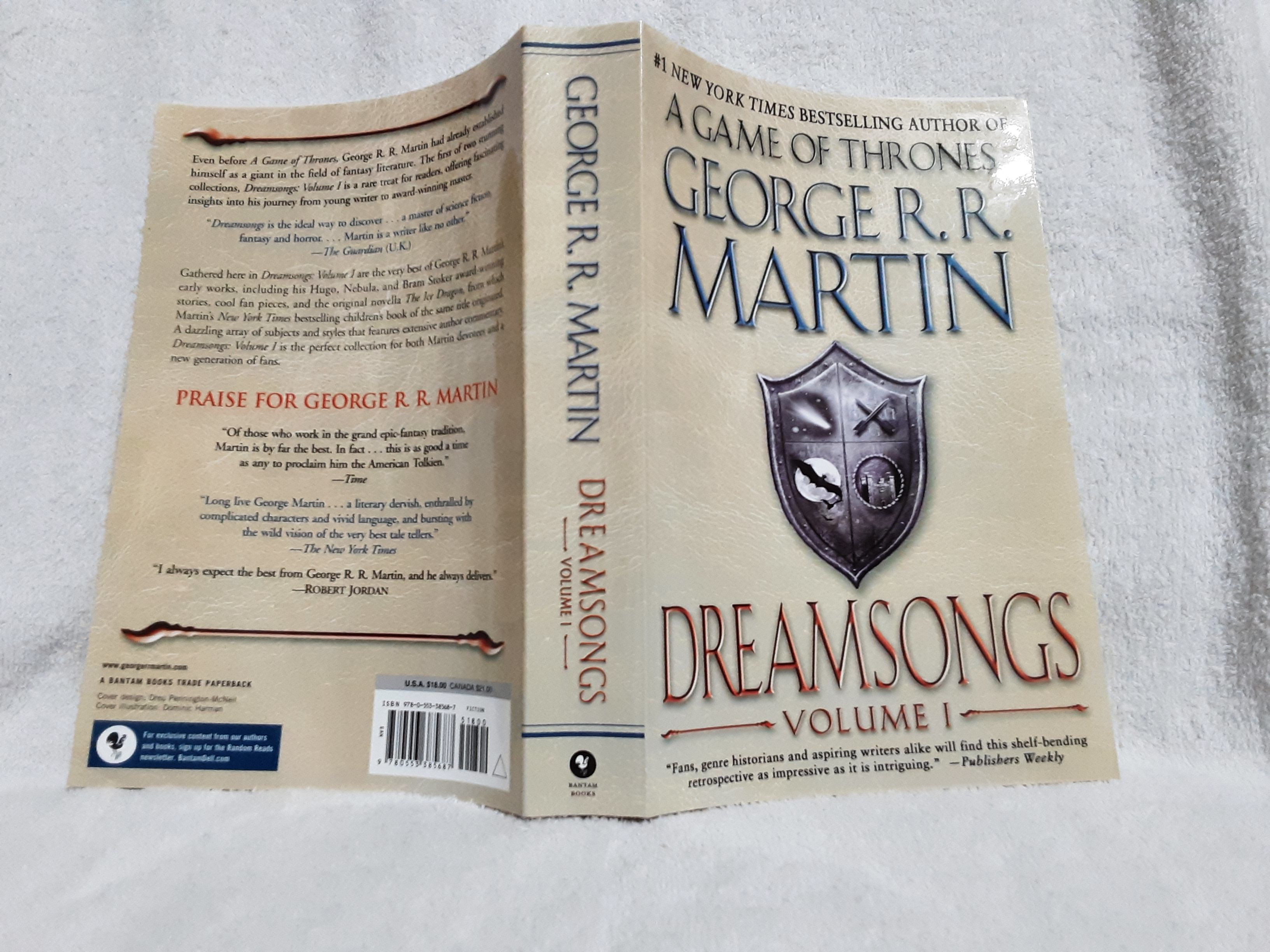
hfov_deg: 65.3
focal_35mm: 27
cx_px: 635
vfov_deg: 51.4
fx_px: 991
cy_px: 476
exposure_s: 1/24
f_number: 1.9
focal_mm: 2.91
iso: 160
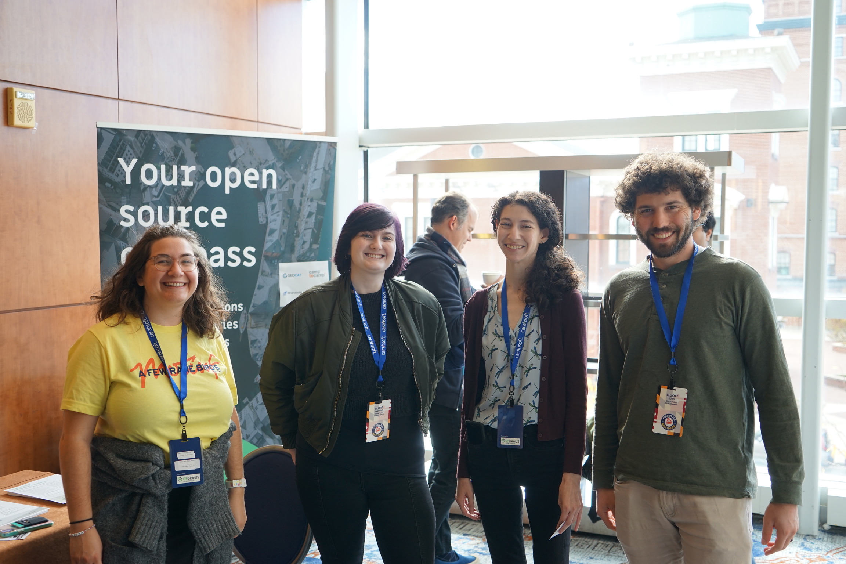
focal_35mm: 39
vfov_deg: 34.2
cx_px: 423
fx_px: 916
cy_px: 282
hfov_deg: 49.6
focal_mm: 39
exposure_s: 1/160
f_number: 4
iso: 500
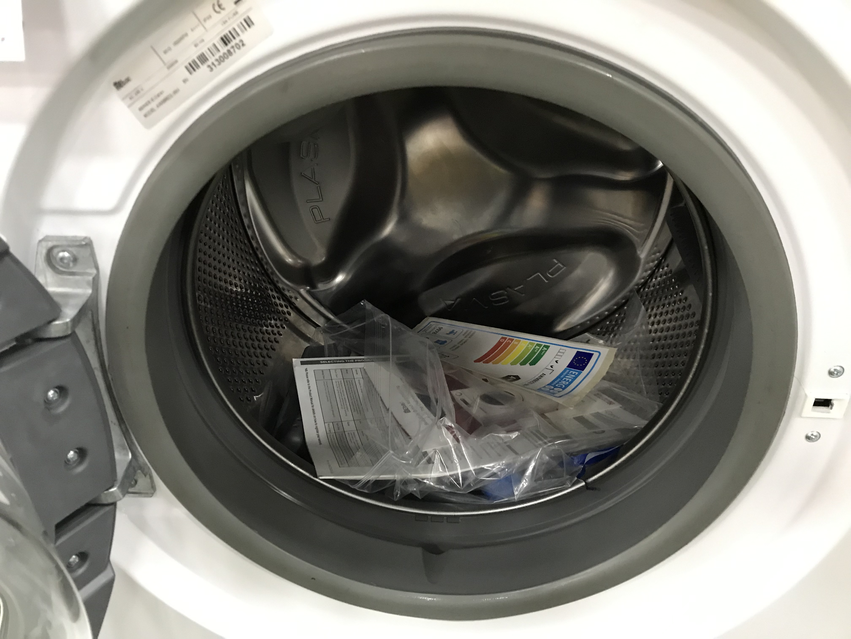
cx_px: 426
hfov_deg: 63.4
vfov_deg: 49.7
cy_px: 320
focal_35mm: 28
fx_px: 688
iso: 100
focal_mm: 3.99
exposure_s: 1/14
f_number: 1.8
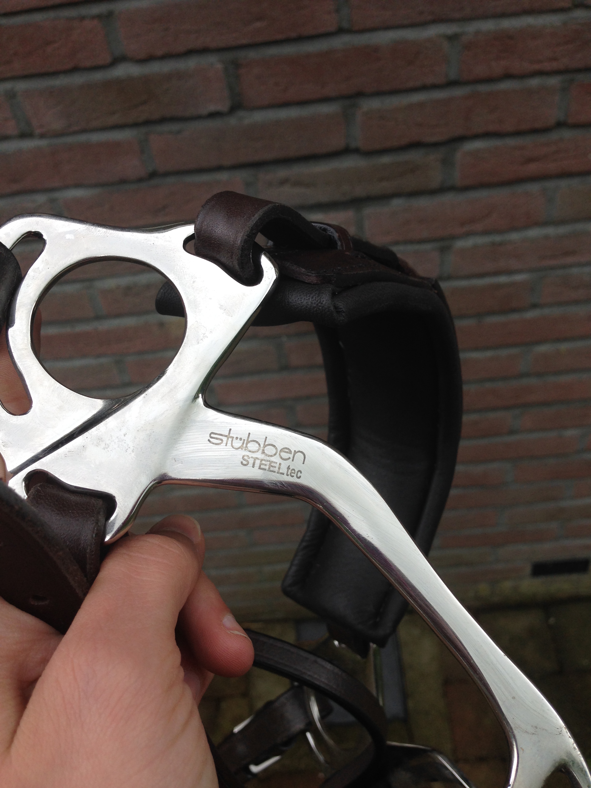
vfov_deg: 55.4
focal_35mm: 33
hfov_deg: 42.9
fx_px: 751
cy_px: 394
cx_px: 296
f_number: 2.4
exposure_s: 1/218
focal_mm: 4.12
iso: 50
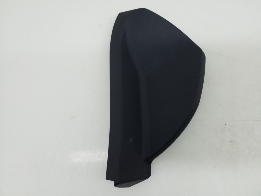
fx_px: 204
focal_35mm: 27
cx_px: 130
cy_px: 98
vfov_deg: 51.4
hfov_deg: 65.3
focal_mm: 3.6
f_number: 1.9
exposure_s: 1/50
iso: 125
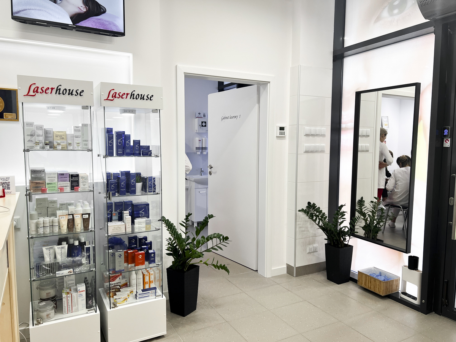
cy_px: 171
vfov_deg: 53.1
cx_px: 228
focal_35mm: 26
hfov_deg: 67.3
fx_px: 343
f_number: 1.5
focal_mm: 5.7
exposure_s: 1/100
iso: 40
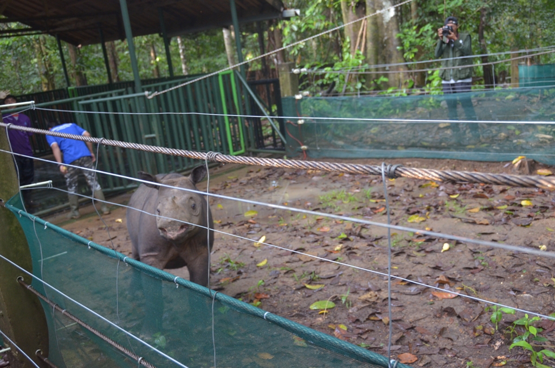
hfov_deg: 53.2
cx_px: 278
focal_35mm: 36
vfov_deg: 36.7
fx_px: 554
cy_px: 184
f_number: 3.8
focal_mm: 24
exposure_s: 1/80
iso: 1000
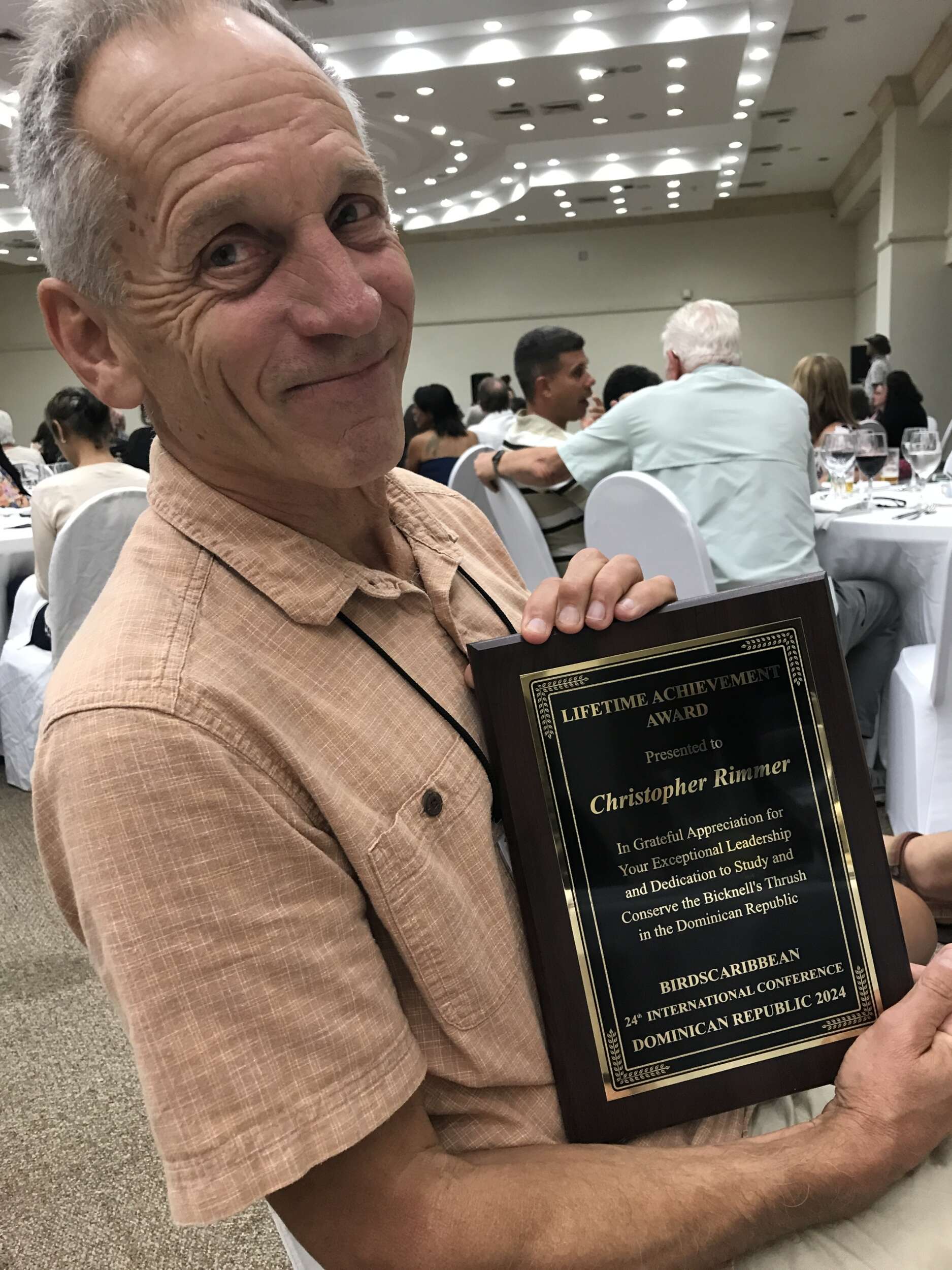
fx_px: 1027
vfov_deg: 63.4
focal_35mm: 28
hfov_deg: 49.7
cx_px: 476
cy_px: 635
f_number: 1.8
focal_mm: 3.99
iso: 50
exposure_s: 1/15
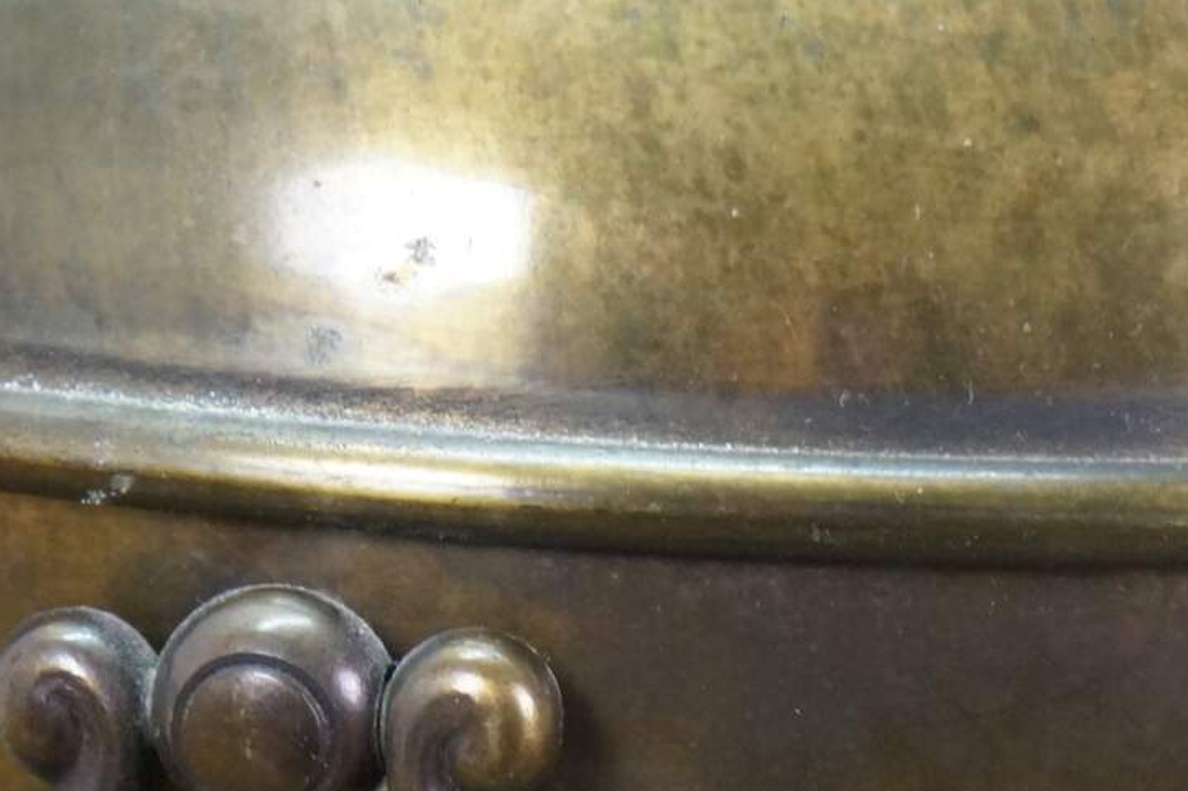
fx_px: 7534
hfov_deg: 9.0
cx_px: 476
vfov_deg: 6.0
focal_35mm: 228
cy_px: 1076
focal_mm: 55
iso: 1600
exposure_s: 1/100
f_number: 5.6
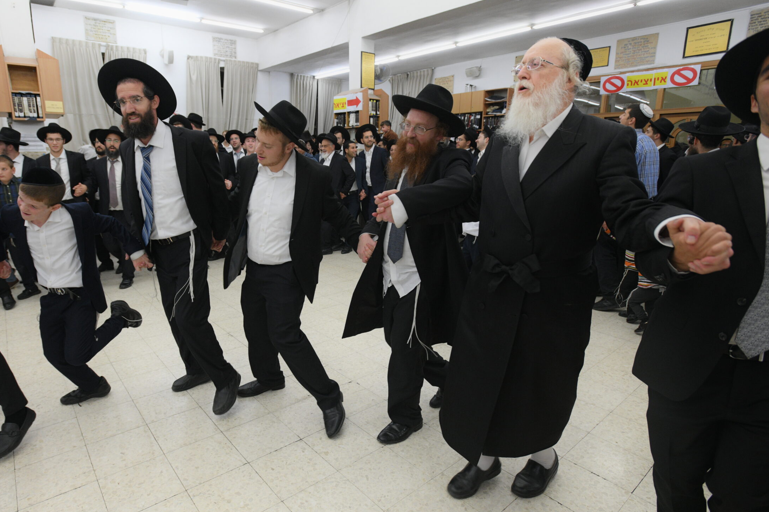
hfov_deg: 83.4
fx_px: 427
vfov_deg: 61.9
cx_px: 325
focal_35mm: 20
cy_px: 263
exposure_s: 1/320
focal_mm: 17
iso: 1600
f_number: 5.6
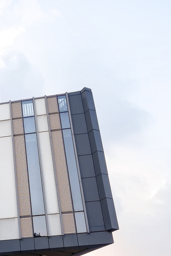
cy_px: 140
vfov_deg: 36.2
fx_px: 392
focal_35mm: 55
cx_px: -13
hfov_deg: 23.3
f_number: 1.8
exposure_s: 1/252
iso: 50
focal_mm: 3.83
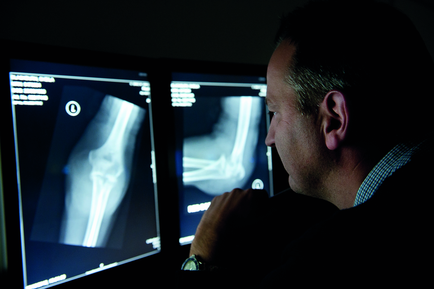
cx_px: 217
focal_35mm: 36
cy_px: 144
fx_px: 434
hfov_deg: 53.2
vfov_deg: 36.8
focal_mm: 36
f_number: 4.8
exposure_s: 1/45
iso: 1600
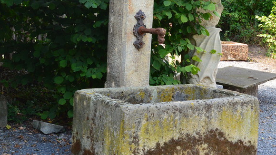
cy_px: 50
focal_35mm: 65
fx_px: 476
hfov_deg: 32.3
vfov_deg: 18.5
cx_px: 161
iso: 400
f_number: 9
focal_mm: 20
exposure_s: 1/160
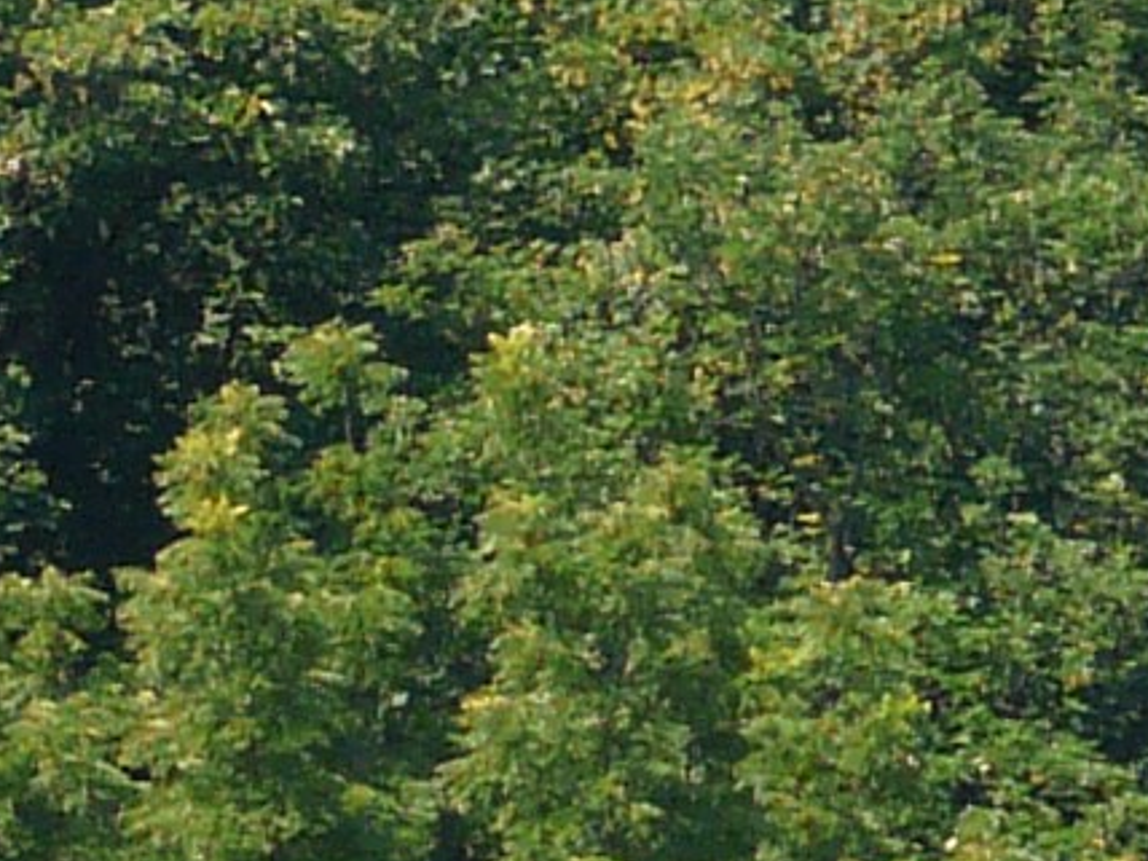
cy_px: -2307
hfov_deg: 2.2
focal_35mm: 893
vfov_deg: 1.7
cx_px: -2983
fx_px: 29615
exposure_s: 1/320
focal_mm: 19.2
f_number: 5.6
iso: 100
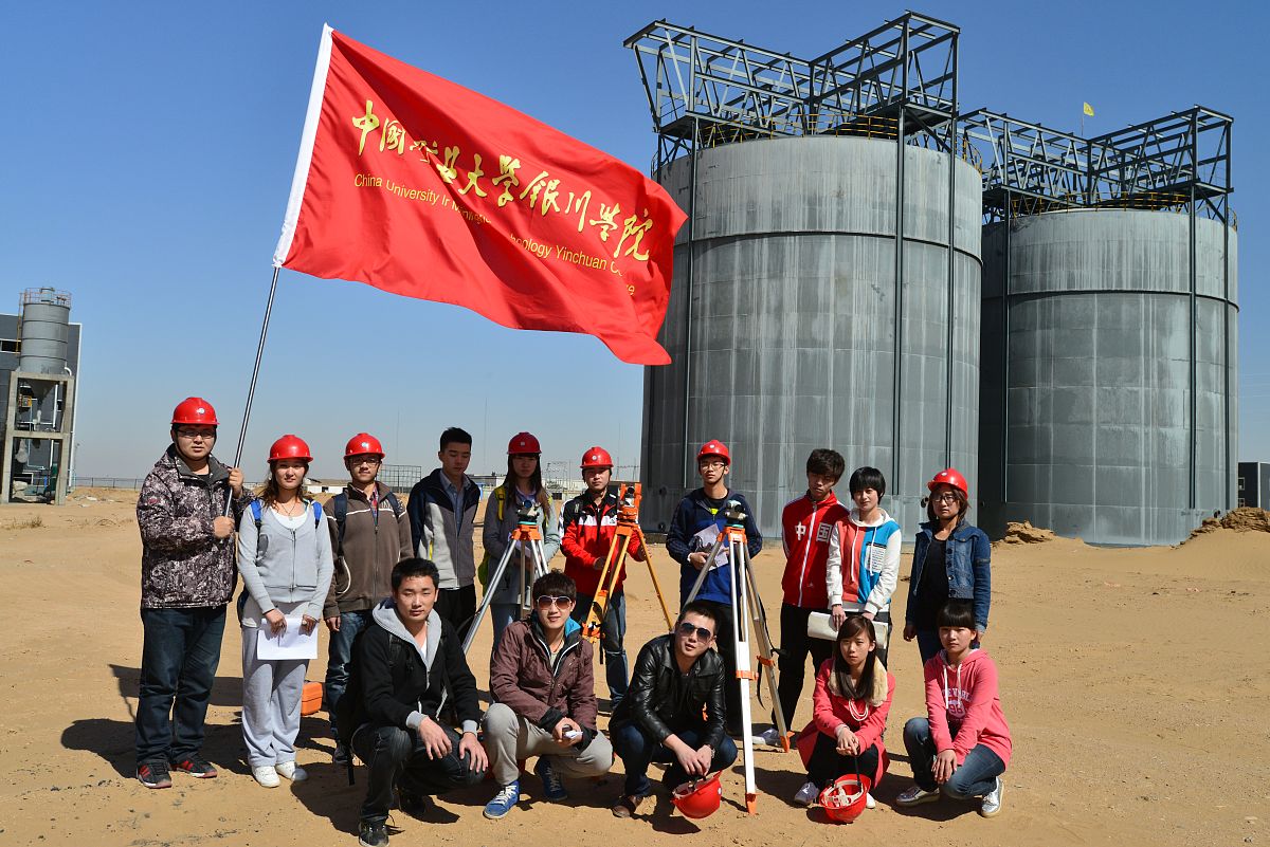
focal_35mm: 32
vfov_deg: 41.1
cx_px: 635
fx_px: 1129
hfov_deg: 58.7
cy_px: 424
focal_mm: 32
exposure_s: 1/400
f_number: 13
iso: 800
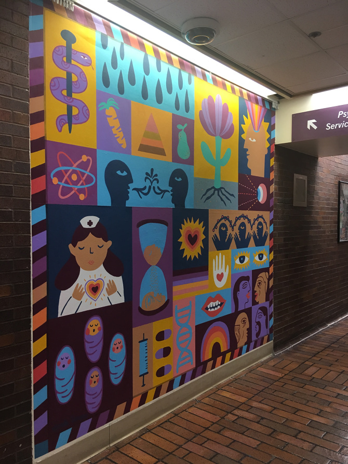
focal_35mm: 29
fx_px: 389
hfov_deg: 48.2
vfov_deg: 61.7
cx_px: 174
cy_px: 232
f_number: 2.2
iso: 80
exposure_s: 1/30
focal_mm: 4.15
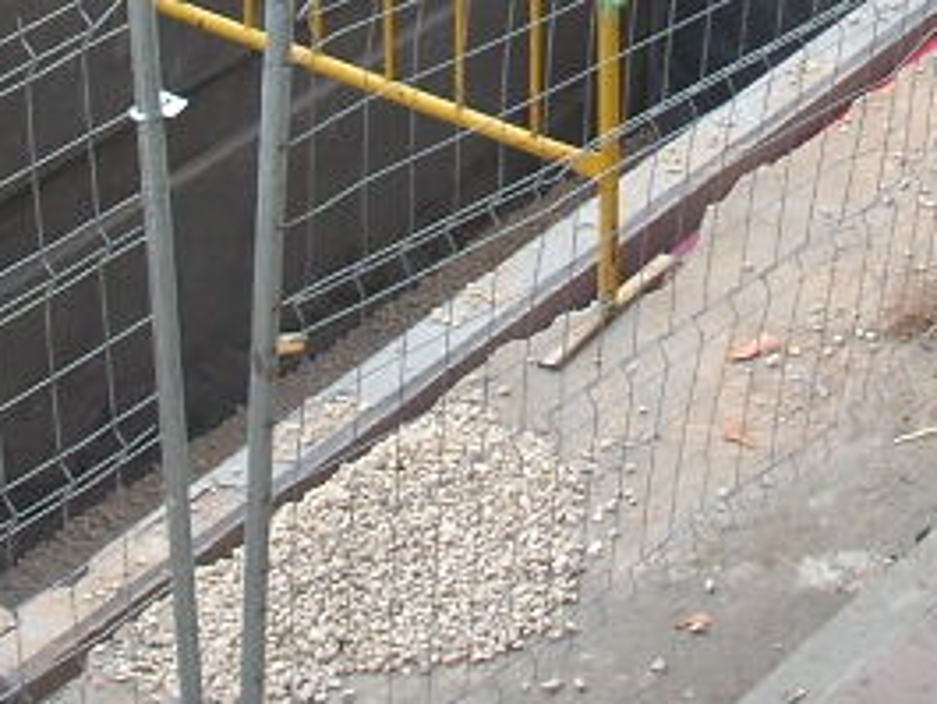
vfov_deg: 10.2
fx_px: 3873
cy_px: -226
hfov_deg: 13.8
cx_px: 499
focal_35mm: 143
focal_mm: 6.2
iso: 64
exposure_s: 1/42.4
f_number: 2.8
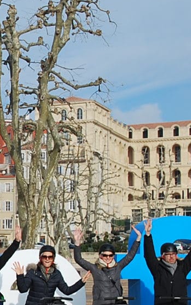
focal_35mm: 117
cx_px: -119
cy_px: 234
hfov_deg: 10.7
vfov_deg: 17.7
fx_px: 975
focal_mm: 22
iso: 100
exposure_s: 1/250
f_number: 8
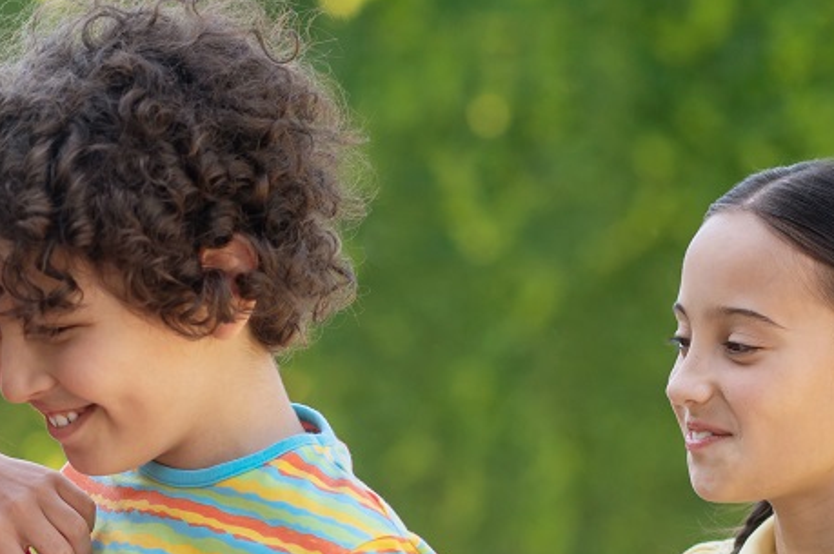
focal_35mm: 224
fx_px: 5184
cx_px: -18
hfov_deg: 9.1
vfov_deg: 6.1
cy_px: 506
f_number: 2.8
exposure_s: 1/800
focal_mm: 85
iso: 400
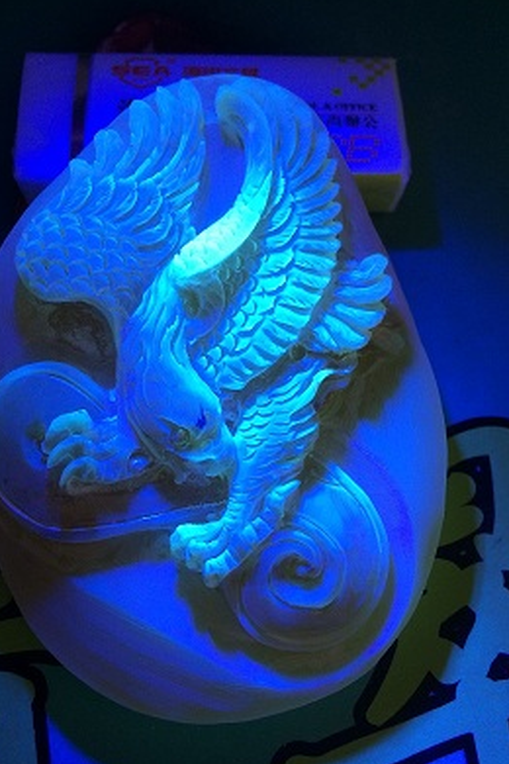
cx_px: 245
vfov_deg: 58.7
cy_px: 382
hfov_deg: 41.1
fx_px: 679
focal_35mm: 32
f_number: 2.2
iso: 64
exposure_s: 1/33
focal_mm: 4.12
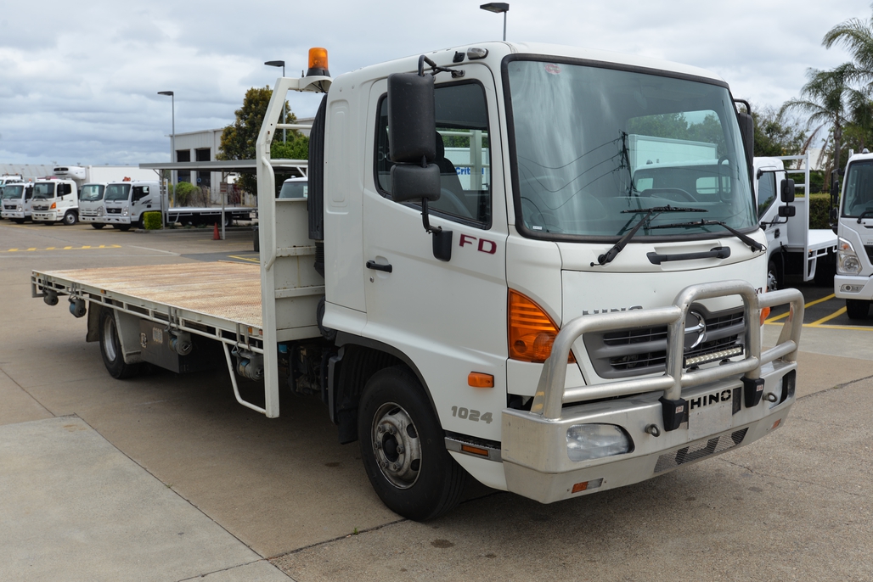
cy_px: 291
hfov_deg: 54.4
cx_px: 436
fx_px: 849
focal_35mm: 35
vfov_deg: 37.9
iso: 110
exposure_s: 1/250
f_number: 8
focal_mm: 35
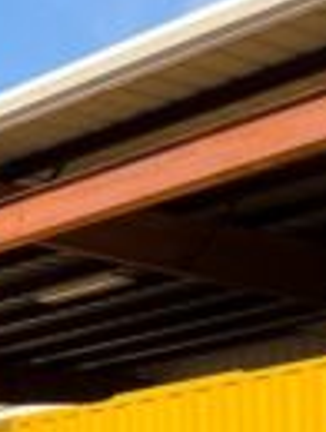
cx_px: -383
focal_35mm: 120
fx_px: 1502
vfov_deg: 15.0
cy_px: 685
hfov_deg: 11.0
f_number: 1.6
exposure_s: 1/1129
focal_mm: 5.1
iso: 50
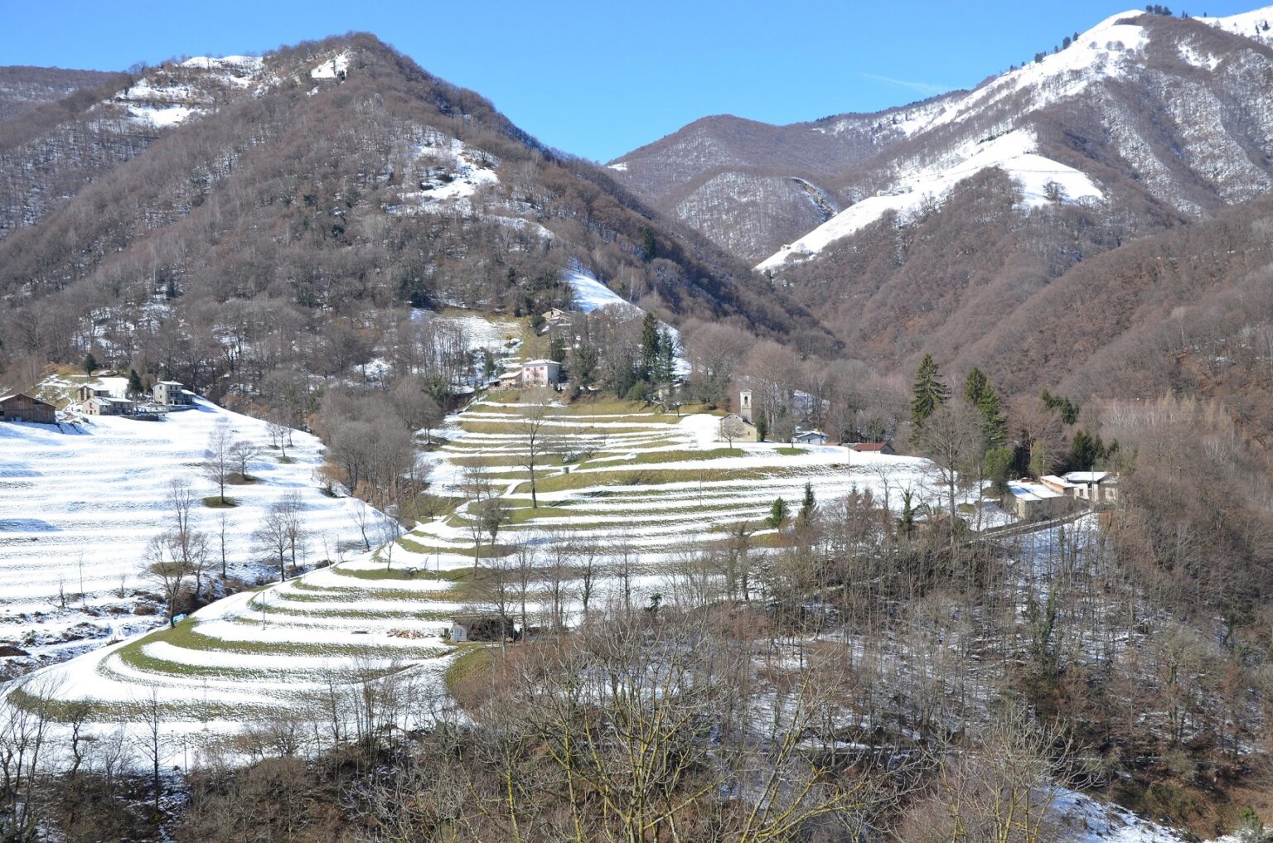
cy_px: 422
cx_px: 636
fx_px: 1482
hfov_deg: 46.5
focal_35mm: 42
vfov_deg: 31.8
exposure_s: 1/250
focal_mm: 28
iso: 100
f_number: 8
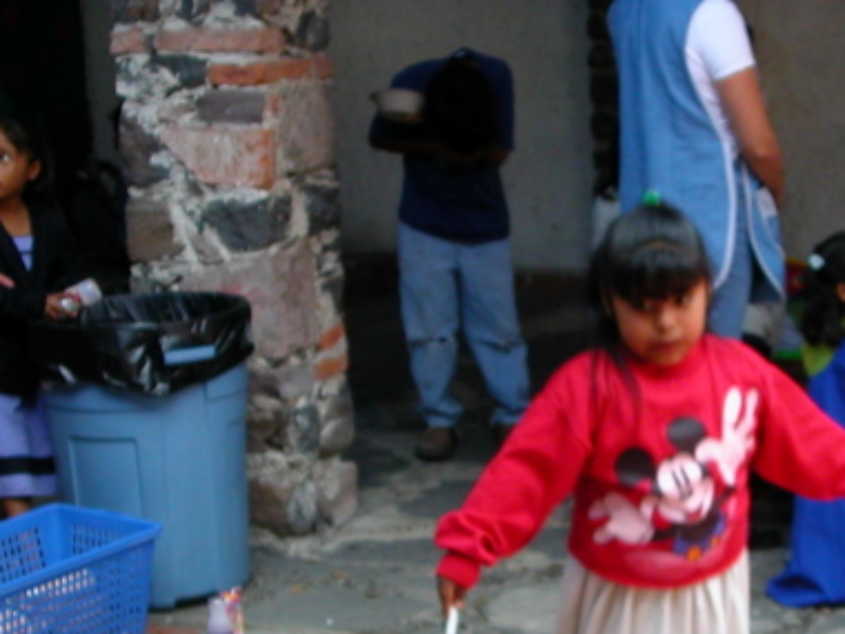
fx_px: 2221
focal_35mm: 91
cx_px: 614
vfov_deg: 16.1
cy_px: 521
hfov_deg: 21.4
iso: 100
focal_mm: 8.2
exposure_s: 1/143
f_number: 3.2
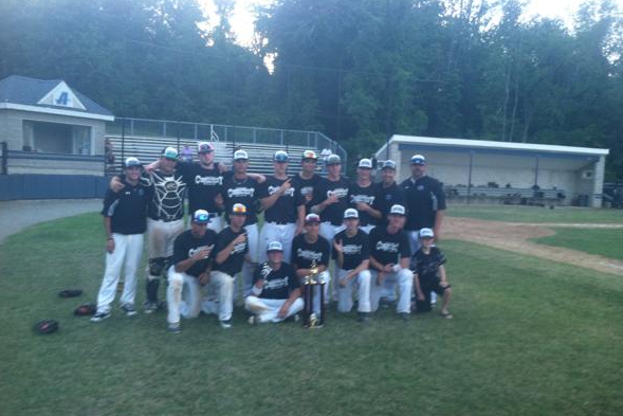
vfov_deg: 35.9
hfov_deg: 51.9
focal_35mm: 37
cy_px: 234
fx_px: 640
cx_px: 314
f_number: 2.8
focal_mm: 3.85
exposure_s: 1/17
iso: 80
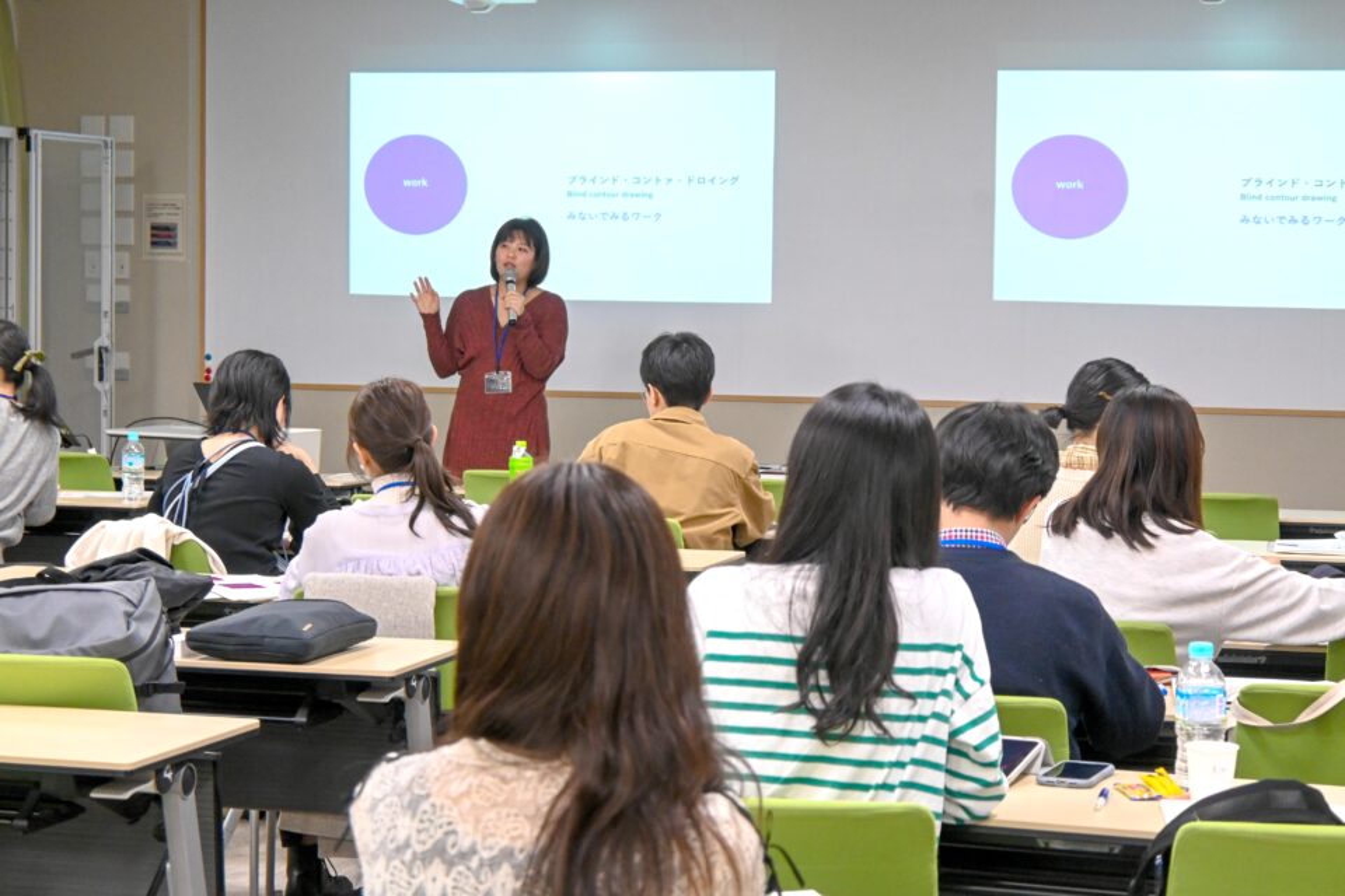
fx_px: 2802
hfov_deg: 27.0
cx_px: 672
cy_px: 448
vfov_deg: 18.2
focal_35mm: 75
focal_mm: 50
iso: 2200
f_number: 6.3
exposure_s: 1/80
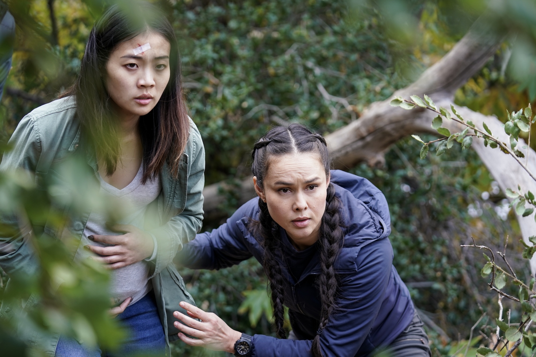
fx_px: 1042
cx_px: 268
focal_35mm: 70
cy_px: 178
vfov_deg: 19.5
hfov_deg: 28.8
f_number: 3.2
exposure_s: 1/320
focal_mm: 70
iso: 400
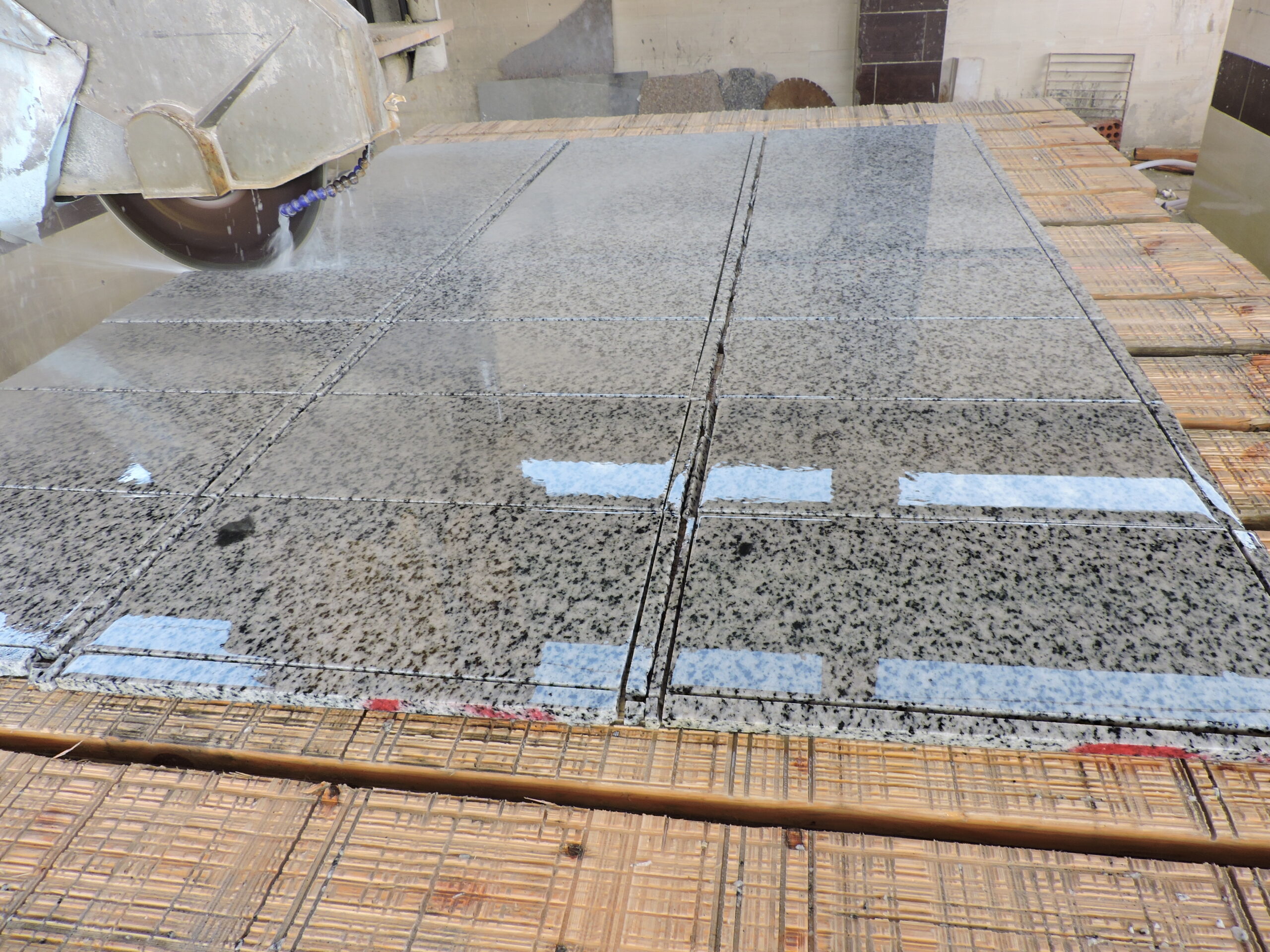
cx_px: 635
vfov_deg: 56.8
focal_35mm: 24
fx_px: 881
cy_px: 476
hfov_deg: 71.6
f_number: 3
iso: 100
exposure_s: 1/60
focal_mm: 4.3
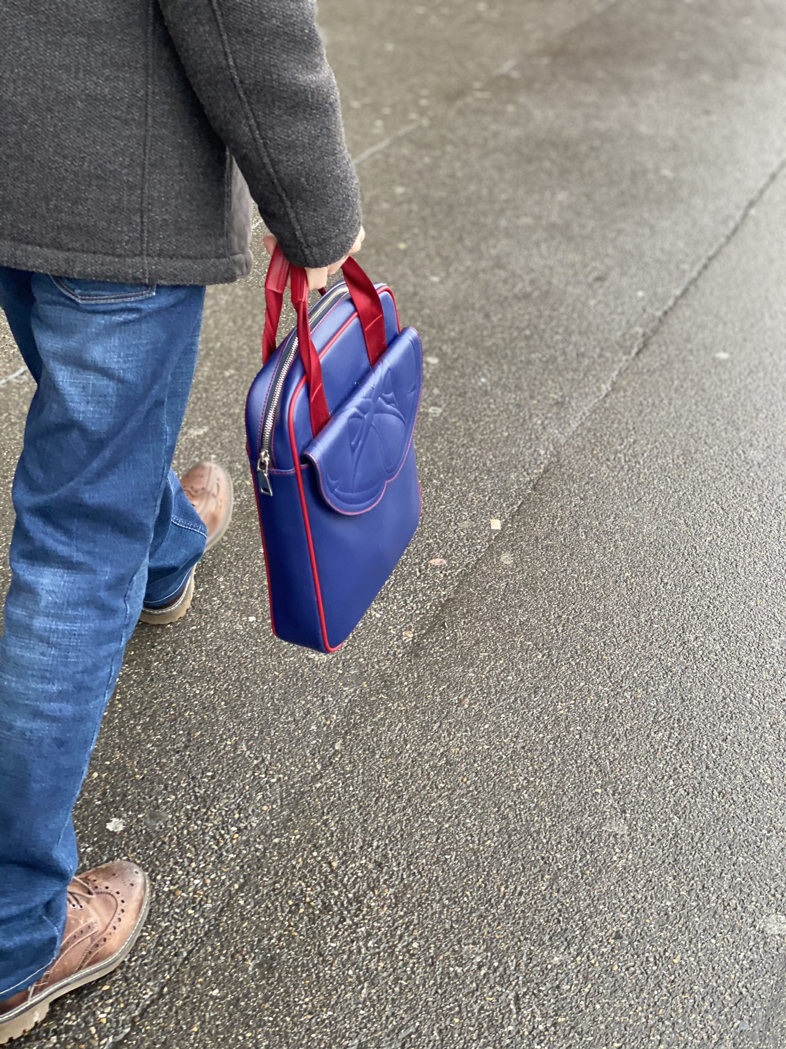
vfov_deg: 36.8
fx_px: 1574
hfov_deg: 28.0
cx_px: 393
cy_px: 524
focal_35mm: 52
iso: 64
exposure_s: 1/122
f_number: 2
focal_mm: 6
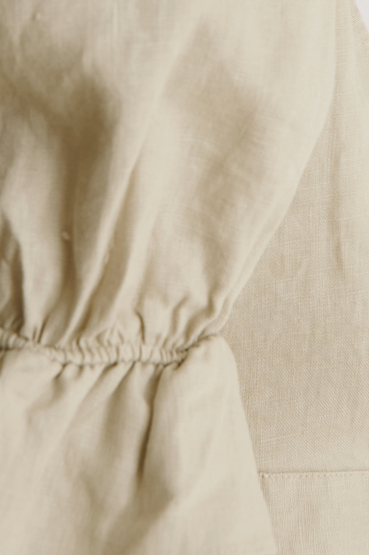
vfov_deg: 19.9
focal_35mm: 100
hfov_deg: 13.7
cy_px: 34
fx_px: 1539
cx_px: 178
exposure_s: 1/160
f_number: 8
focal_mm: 42
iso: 320
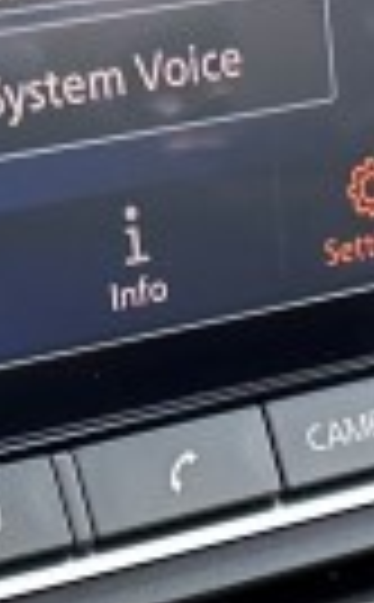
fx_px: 3201
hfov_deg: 6.6
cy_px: 990
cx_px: 604
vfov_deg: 10.3
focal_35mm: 195
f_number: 1.78
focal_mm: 6.86
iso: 100
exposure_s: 1/167
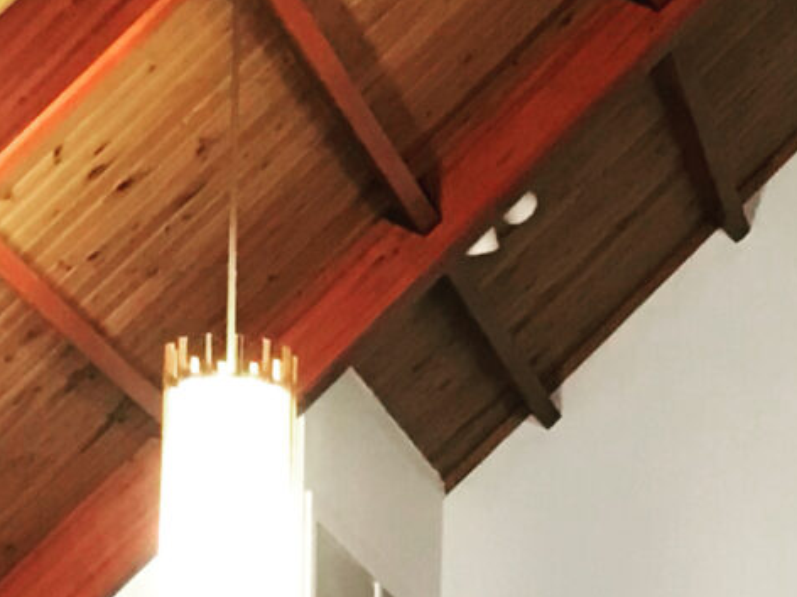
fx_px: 3500
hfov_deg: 12.5
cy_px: 939
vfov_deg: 9.4
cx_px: 1091
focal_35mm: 152
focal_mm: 3.99
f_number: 1.8
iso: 100
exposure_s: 1/9
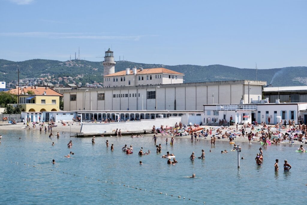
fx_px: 520
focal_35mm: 61
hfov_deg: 32.9
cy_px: 102
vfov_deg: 22.3
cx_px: 154
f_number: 5.6
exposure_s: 1/750
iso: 160
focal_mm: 40.8
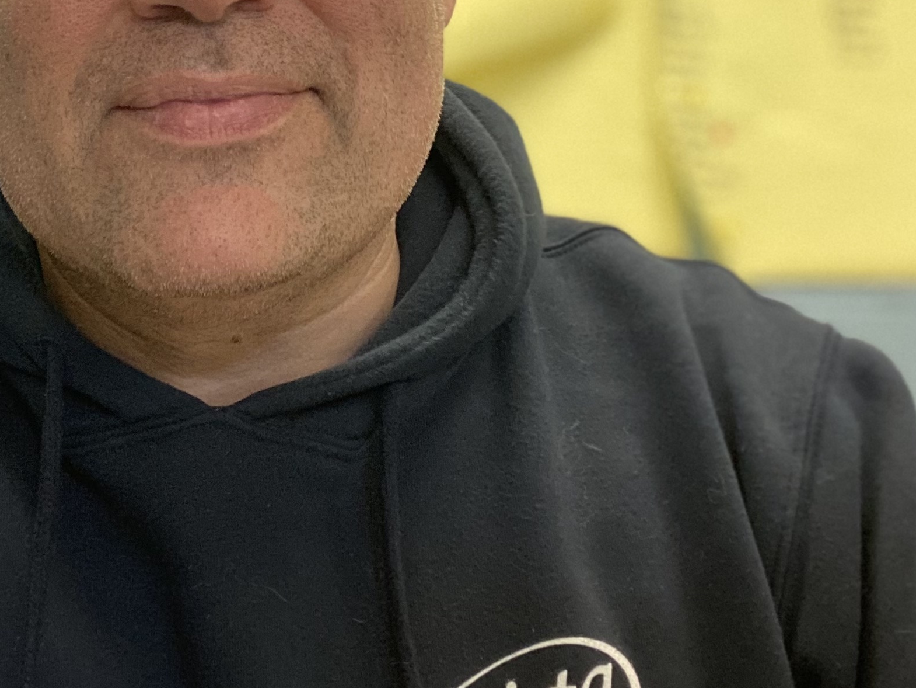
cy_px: 103
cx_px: 282
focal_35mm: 59
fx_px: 1561
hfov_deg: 32.3
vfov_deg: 24.3
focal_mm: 2.71
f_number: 2.2
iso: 400
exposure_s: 1/34
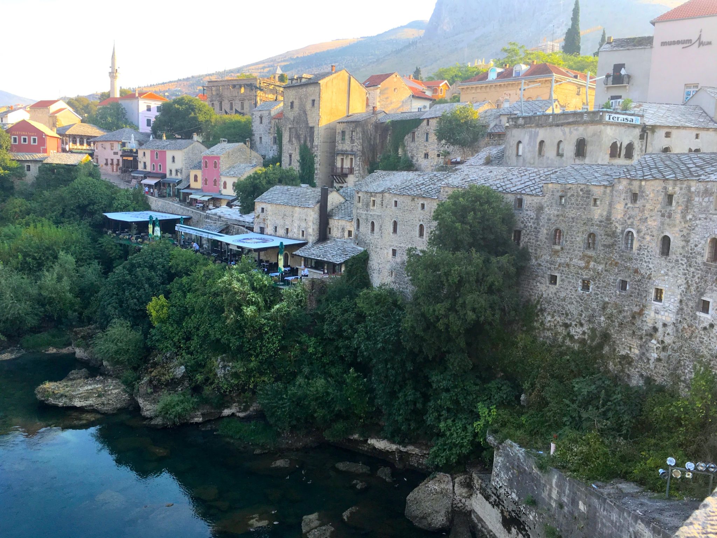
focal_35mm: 29
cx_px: 358
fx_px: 601
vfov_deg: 48.2
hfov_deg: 61.7
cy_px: 269
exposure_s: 1/354
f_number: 2.2
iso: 25
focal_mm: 4.15
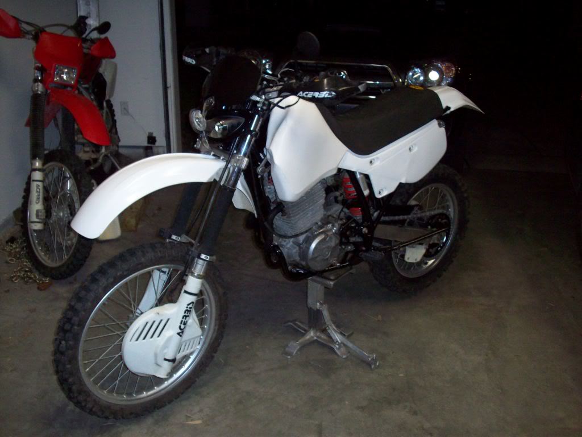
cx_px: 291
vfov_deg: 38.7
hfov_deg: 50.1
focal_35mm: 37
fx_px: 622
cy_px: 218
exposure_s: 1/45
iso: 160
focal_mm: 6.2
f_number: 2.8
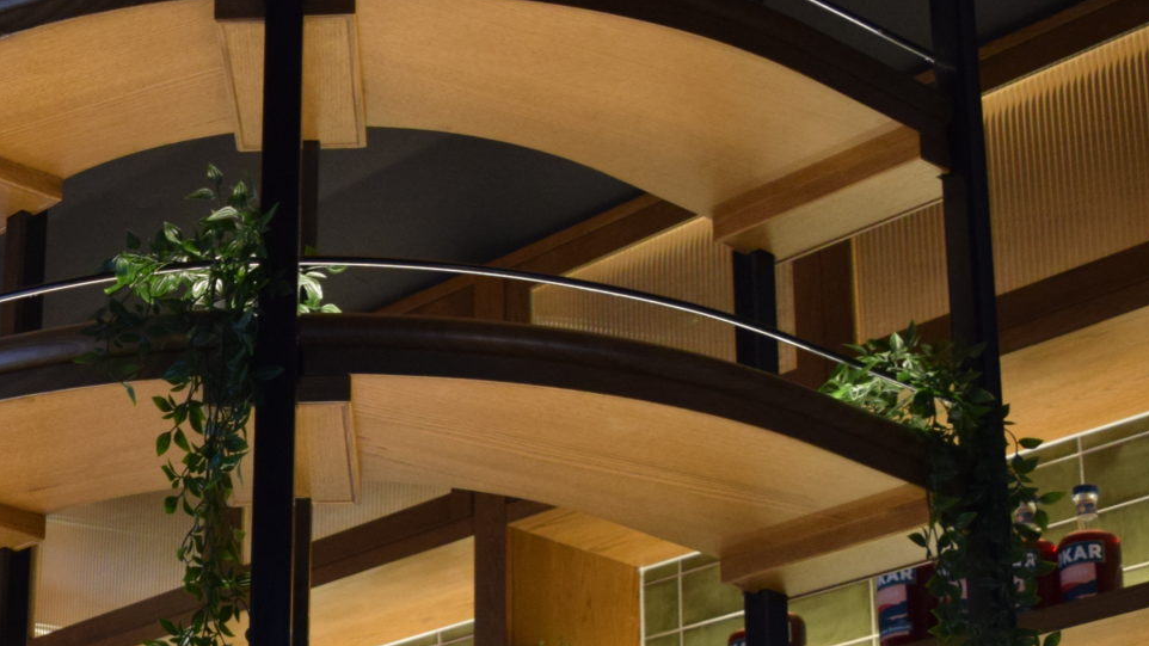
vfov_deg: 13.0
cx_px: -39
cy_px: 616
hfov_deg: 22.2
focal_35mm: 92
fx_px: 2803
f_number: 3.8
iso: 1100
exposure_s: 1/60
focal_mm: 22
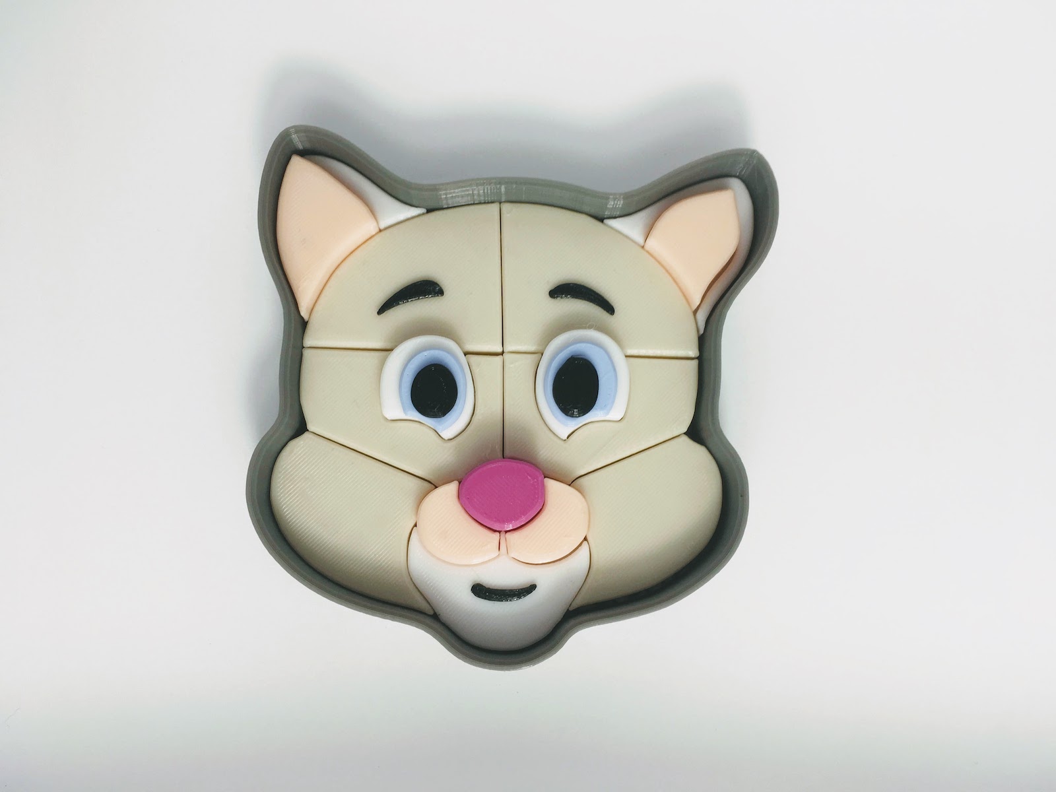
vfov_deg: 48.2
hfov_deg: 61.7
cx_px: 528
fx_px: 885
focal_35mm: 29
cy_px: 396
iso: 25
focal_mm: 4.15
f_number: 2.2
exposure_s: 1/108
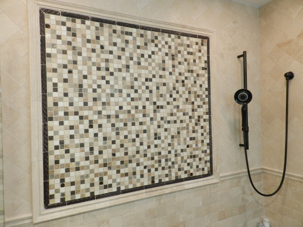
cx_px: 152
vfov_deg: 58.9
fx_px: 201
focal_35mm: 23
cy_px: 114
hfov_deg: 73.9
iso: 400
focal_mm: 4
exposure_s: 1/20
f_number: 3.4
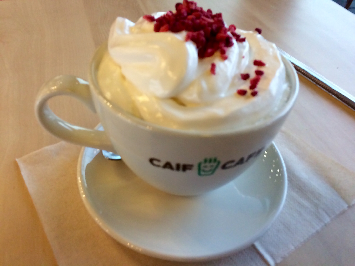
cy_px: 133
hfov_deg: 61.7
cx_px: 178
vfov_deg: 48.2
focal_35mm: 29
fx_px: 297
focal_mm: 4.15
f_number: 2.2
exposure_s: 1/100
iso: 250
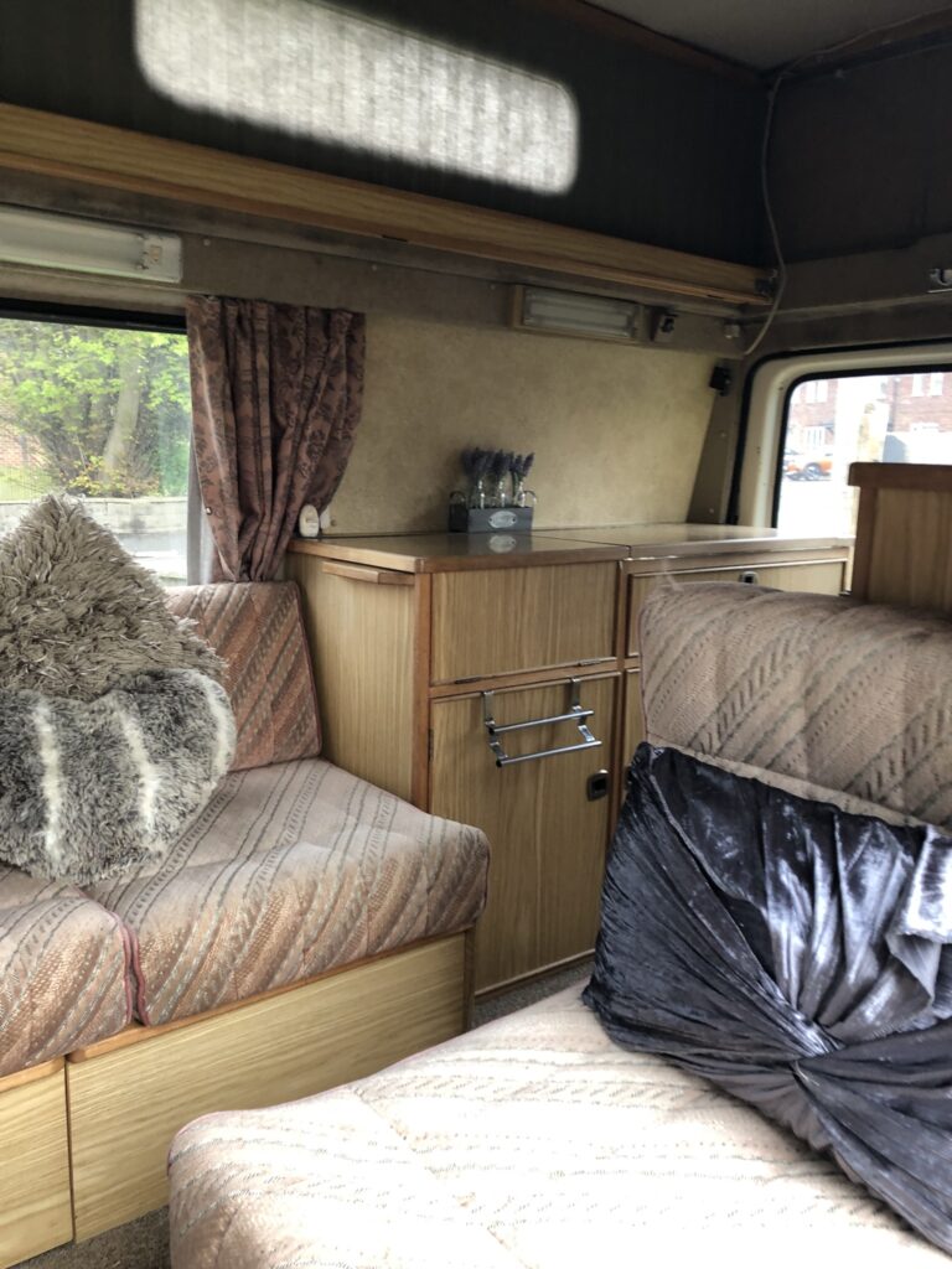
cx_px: 476
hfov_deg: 49.7
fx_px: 1027
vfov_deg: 63.4
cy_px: 634
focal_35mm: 28
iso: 40
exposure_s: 1/24
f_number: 1.8
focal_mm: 3.99
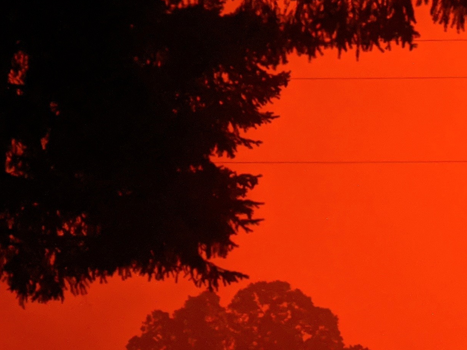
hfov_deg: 21.0
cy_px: 305
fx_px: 1201
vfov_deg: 16.4
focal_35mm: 89
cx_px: 510
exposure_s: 1/7.5
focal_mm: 4.44
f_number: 1.8
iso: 1131
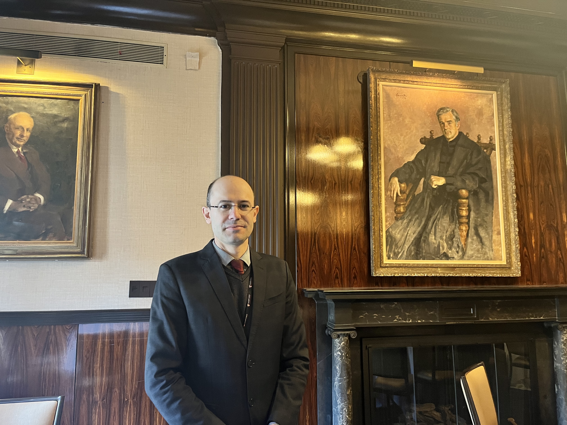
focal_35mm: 26
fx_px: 426
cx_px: 284
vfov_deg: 53.1
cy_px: 212
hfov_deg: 67.3
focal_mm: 5.1
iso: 400
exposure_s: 1/40
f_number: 1.6
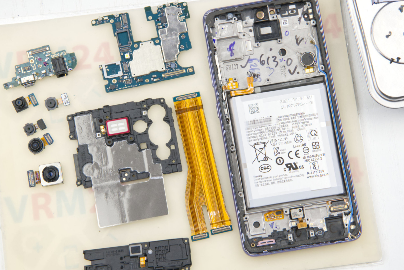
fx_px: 842
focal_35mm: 75
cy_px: 135
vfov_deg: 18.2
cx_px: 202
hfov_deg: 27.0
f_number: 18
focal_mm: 75
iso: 1600
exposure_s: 1/80
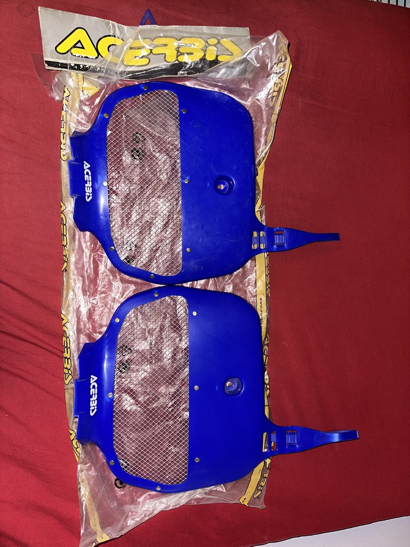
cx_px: 205
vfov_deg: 71.6
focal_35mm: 24
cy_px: 274
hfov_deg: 56.8
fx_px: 379
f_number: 1.78
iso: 50
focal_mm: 6.86
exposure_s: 1/6
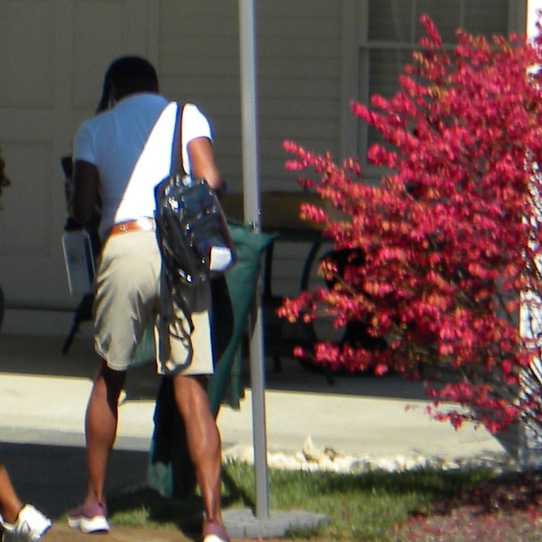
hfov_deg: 9.0
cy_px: 153
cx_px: -196
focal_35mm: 190
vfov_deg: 9.2
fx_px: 3366
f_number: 8.2
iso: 80
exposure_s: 1/236
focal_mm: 10.1
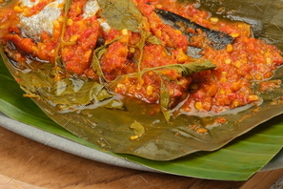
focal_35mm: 364
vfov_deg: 3.8
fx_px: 2861
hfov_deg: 5.7
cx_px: 72
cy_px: 14
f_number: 10
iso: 200
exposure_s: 1/125
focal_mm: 121.8
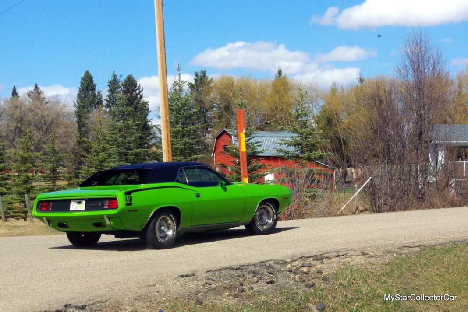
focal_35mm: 82
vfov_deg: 16.7
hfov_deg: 24.8
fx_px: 1066
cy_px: 156
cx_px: 234
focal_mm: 55
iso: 800
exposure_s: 1/500
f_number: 19
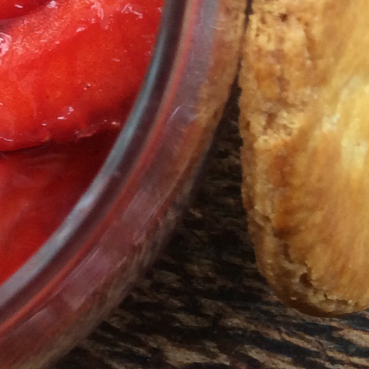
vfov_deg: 14.3
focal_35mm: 118
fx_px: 1423
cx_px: -73
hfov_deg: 14.3
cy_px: -65
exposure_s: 1/25
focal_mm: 3.3
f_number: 2.4
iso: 50
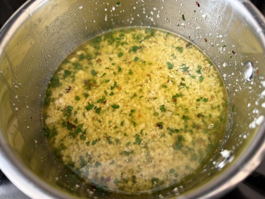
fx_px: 184
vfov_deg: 56.8
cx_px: 132
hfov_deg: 71.6
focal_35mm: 24
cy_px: 100
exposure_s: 1/48
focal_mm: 6.76
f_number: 1.78
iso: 250
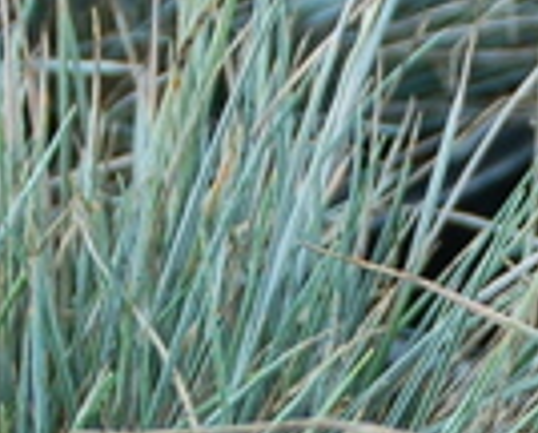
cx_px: 630
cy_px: 427
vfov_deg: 4.5
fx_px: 5477
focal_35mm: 343
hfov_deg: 5.6
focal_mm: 32
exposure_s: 1/125
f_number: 5.6
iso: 220
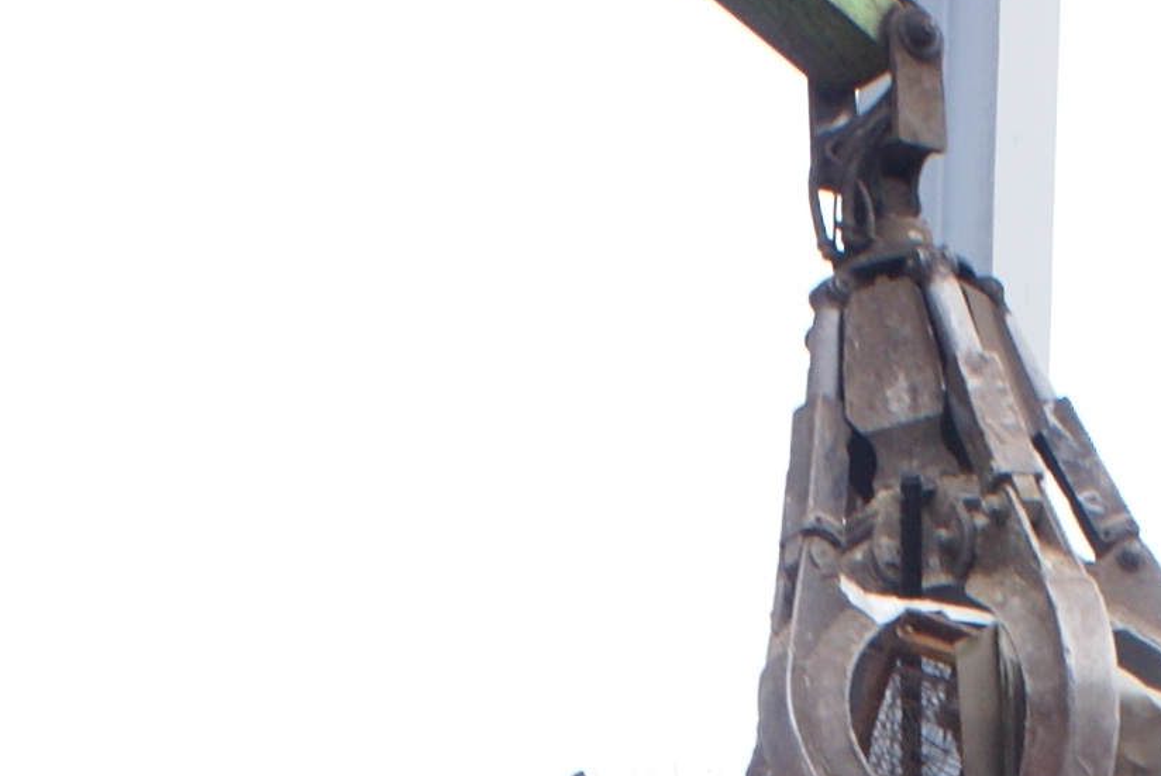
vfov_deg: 8.9
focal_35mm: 141
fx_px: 4551
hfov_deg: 14.5
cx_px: 921
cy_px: 1759
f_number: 8
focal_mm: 20
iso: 100
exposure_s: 1/60
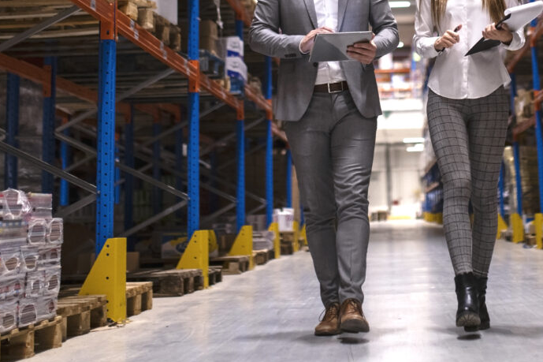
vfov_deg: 16.9
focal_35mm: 78
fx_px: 1176
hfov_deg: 25.7
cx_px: 404
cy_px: -32
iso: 640
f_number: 1.4
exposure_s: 1/250
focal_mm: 35
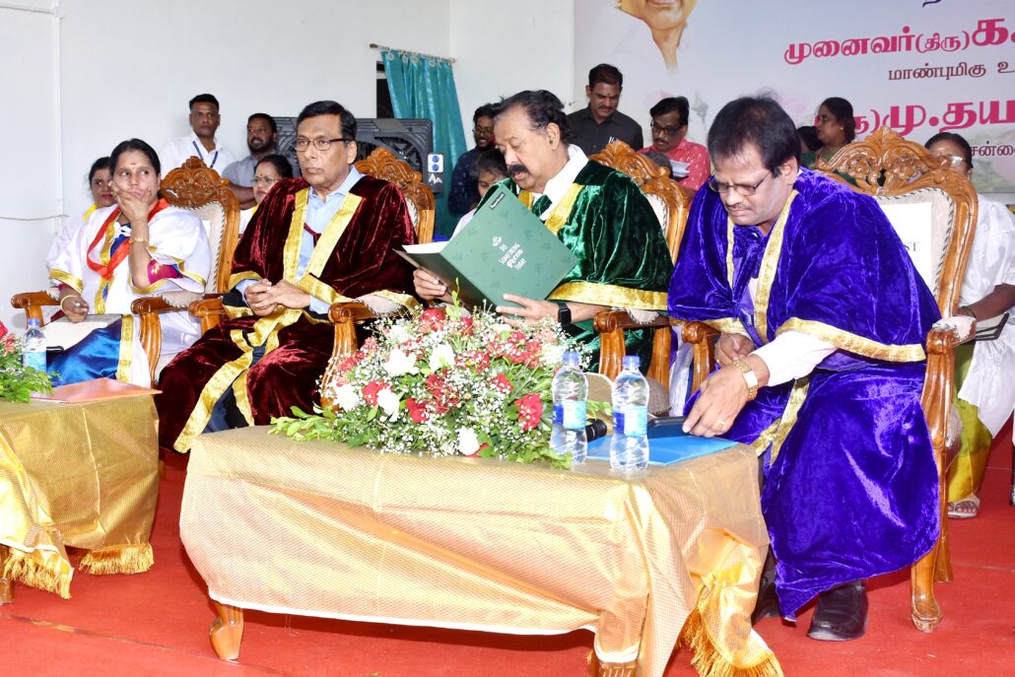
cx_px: 508
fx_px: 1438
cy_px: 338
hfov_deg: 38.9
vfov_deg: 26.5
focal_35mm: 51
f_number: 6.3
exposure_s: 1/125
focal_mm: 34
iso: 640
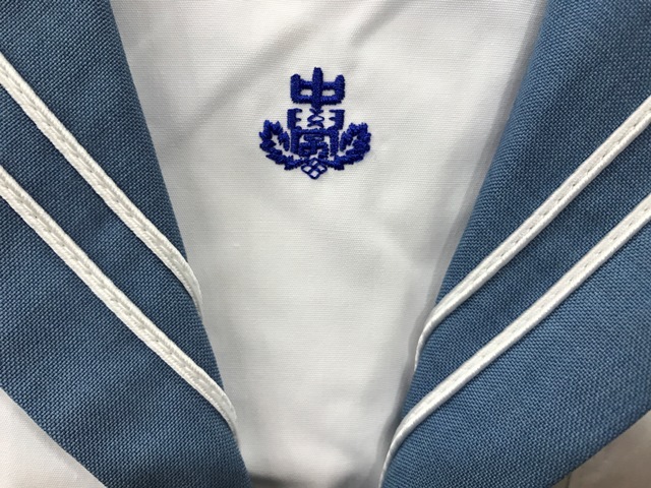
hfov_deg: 63.4
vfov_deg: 49.7
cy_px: 244
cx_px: 326
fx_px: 527
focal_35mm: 28
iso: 25
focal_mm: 3.99
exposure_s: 1/33
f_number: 1.8
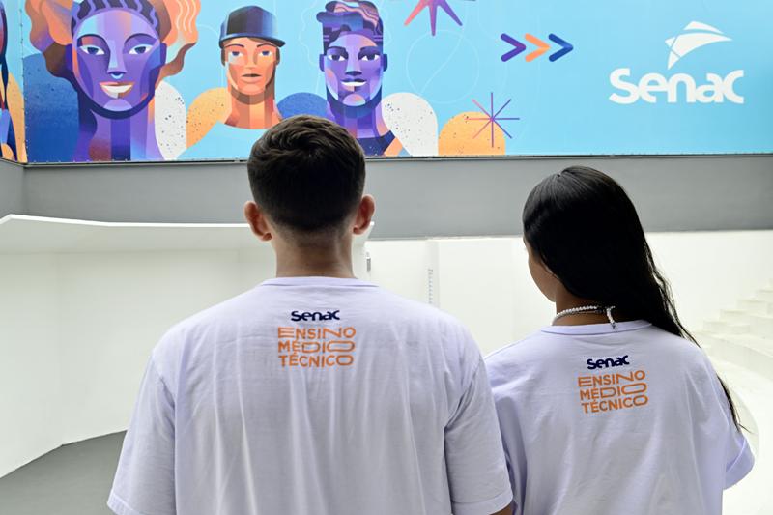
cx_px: 386
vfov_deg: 37.8
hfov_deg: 54.4
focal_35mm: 35
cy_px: 258
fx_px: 751
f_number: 8
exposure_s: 1/250
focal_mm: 35
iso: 400
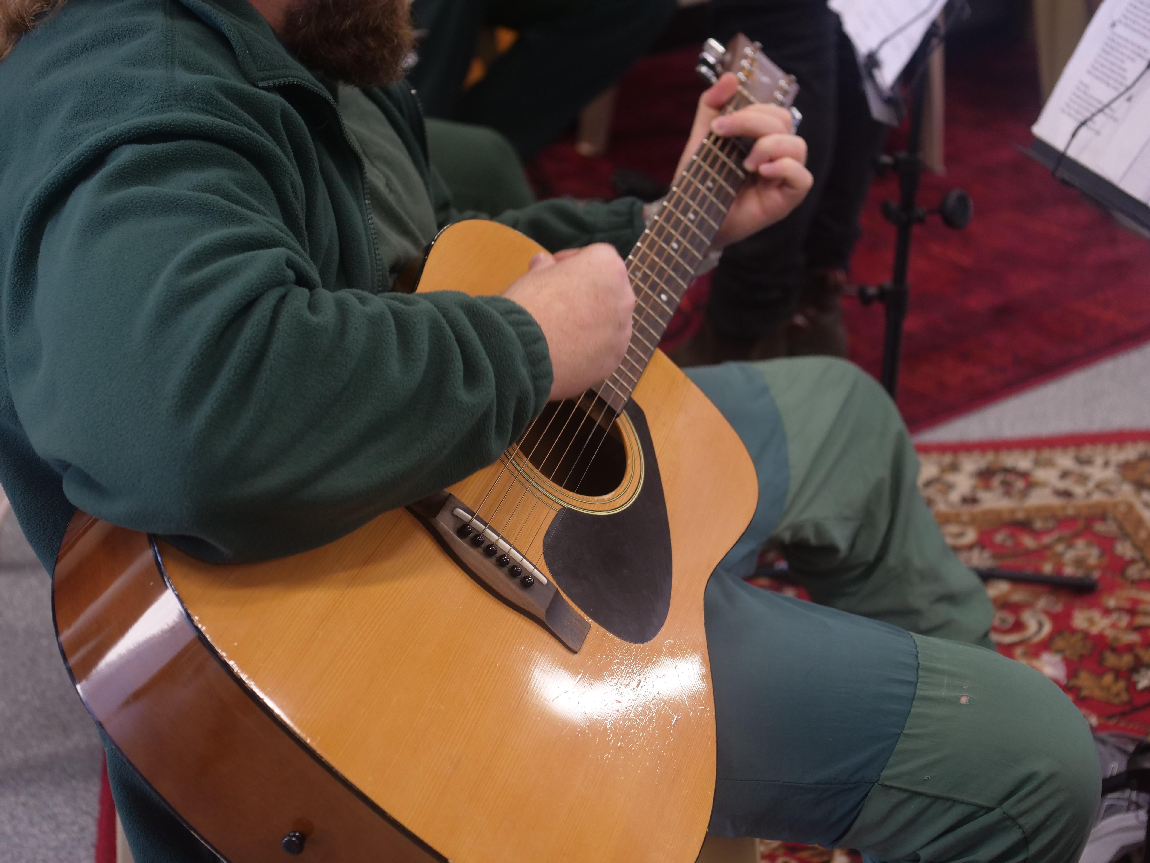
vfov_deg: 21.0
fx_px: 2326
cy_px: 432
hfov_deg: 27.8
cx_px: 575
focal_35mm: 70
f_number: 2.8
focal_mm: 35
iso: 500
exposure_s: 1/125
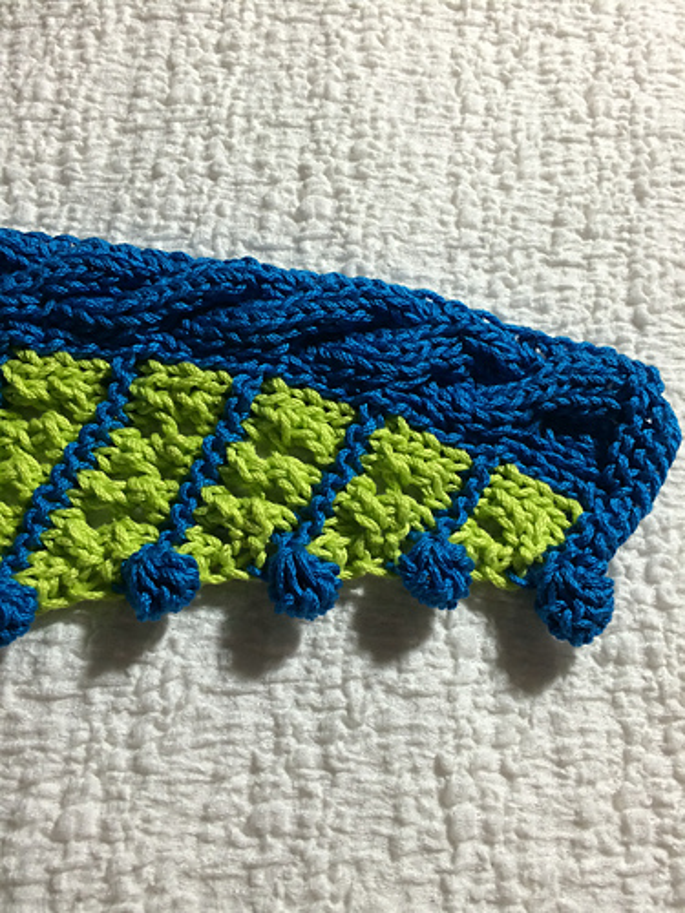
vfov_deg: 60.0
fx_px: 792
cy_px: 456
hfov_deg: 46.8
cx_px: 342
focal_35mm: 30
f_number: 2.2
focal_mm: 4.12
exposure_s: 1/30
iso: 100
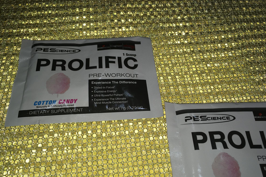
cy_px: 100
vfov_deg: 42.3
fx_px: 229
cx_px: 133
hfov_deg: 60.3
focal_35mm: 31
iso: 25
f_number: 2.2
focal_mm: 4.15
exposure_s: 1/295
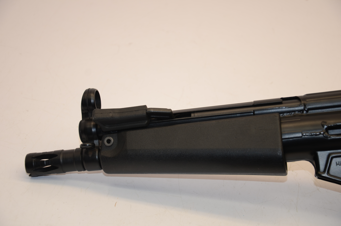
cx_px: 170
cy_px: 113
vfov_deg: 15.6
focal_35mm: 87
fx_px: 822
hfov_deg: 23.4
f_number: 5
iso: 100
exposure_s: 1/60
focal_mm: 58
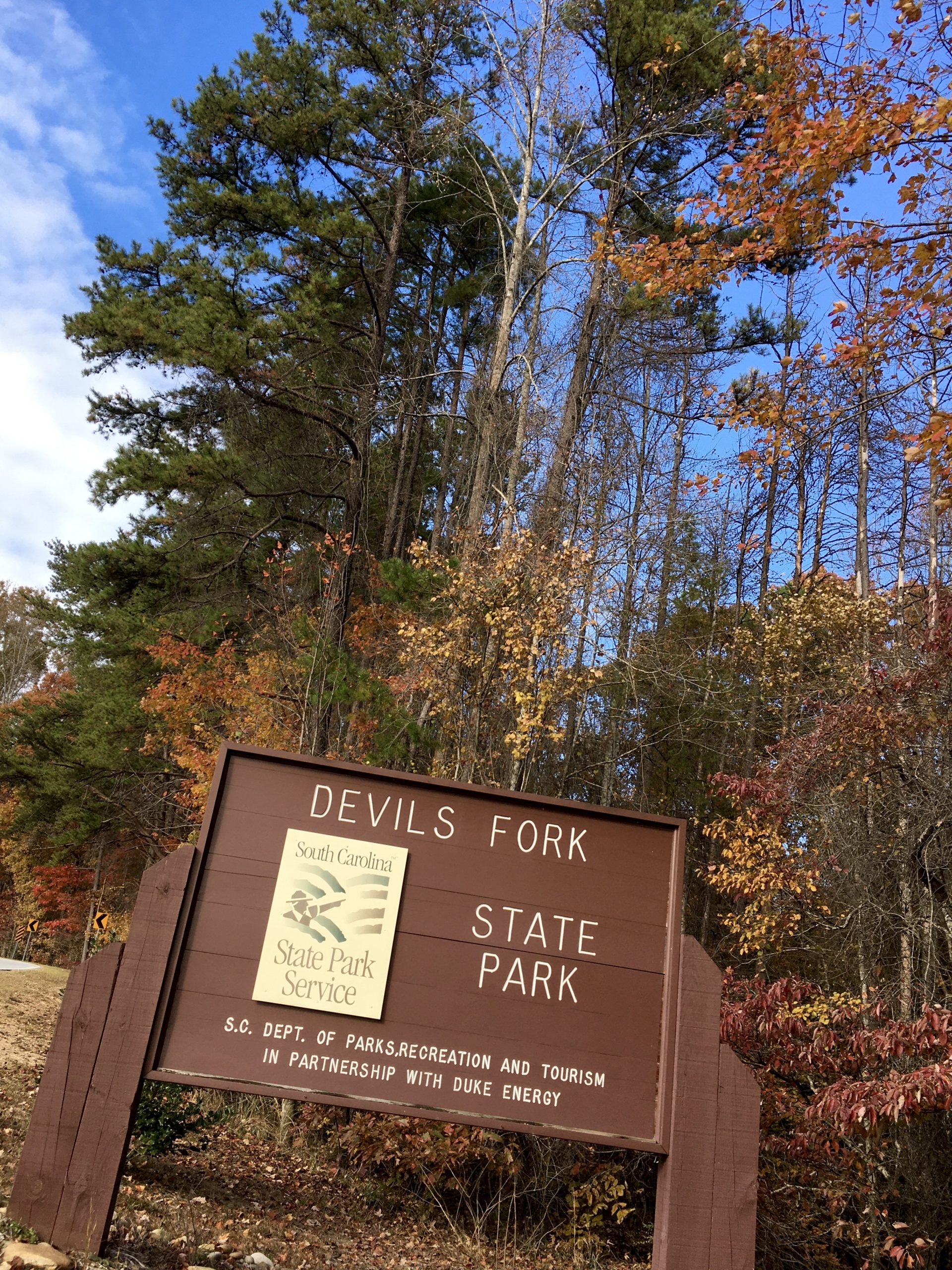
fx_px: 1063
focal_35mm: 29
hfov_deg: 48.2
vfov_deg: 61.7
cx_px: 476
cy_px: 635
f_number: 2.2
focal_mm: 4.15
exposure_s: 1/475
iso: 25
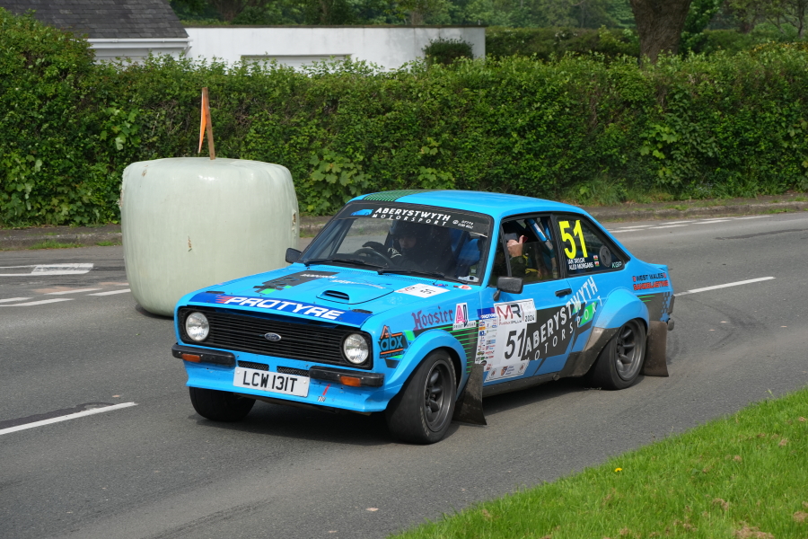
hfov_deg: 20.4
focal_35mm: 100
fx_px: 2244
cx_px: 404
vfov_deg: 13.7
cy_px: 270
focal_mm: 100
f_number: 11
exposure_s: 1/500
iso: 800
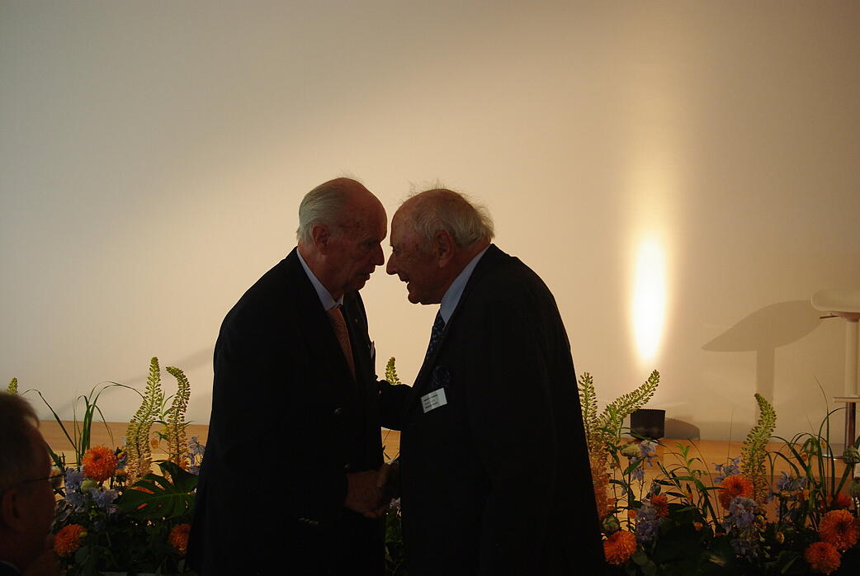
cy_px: 288
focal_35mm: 49
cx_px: 430
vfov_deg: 27.6
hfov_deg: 40.3
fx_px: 1172
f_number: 4
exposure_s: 1/45
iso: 400
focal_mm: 33
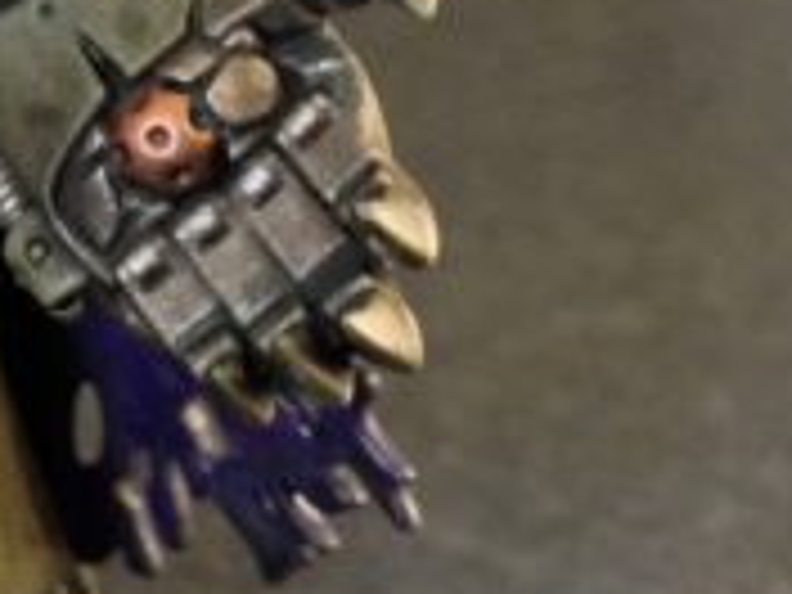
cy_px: 76
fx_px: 3295
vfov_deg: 10.3
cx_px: -472
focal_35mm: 144
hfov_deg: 12.8
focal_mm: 4.12
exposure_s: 1/20
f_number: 2.4
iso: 250
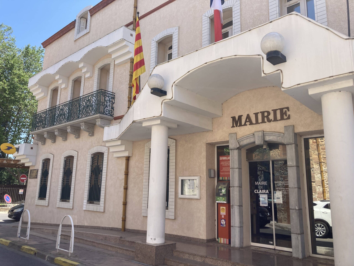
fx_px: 286
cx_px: 177
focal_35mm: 28
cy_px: 133
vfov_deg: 49.7
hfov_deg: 63.4
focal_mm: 3.99
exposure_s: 1/979
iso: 20
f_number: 1.8
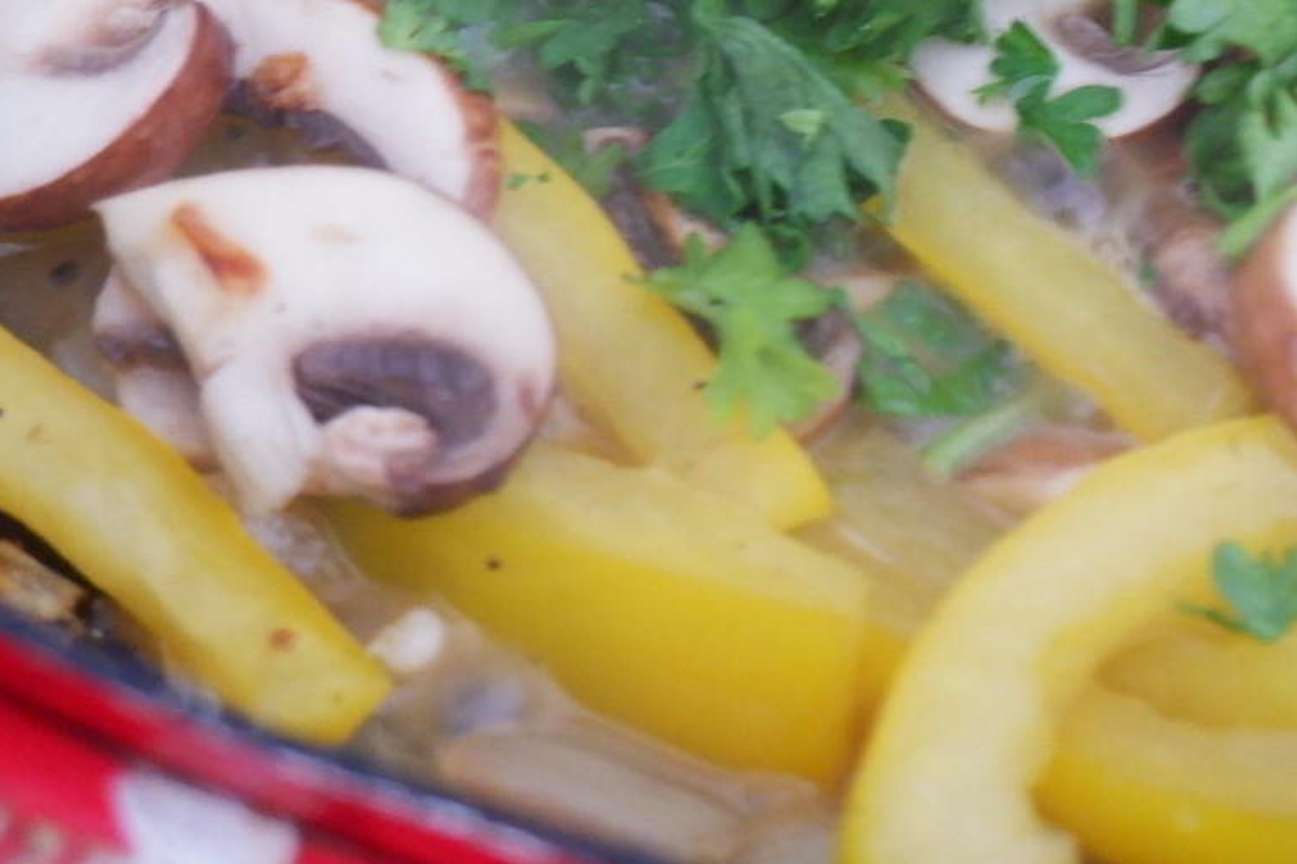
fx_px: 3278
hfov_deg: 22.1
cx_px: 1012
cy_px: -82
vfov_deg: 14.7
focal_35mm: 91
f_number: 4.4
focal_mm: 26.4
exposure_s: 1/17
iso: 3200
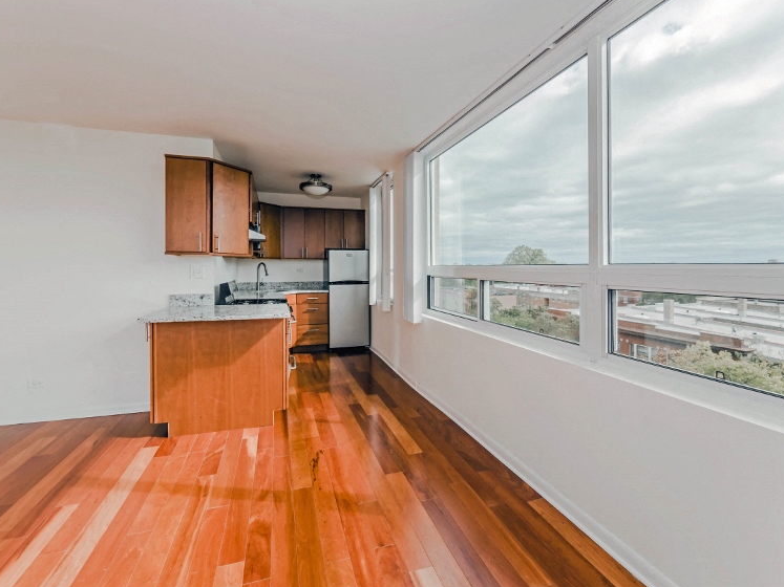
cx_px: 395
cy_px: 277
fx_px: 340
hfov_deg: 98.2
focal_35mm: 15
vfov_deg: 81.7
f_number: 5.6
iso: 200
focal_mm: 7
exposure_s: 1/200
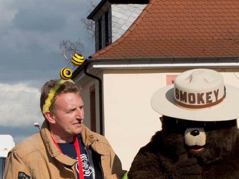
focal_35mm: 226
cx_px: 35
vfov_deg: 6.5
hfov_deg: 8.7
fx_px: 1560
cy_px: 189
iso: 100
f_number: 10
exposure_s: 1/250
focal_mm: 50
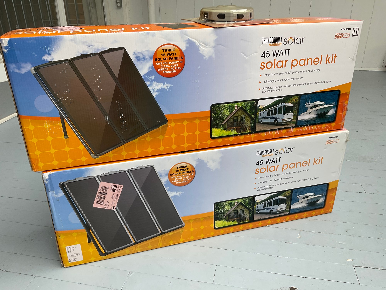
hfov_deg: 61.7
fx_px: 323
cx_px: 193
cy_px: 145
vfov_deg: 48.2
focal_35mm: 29
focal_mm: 3
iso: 25
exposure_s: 1/122
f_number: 1.8
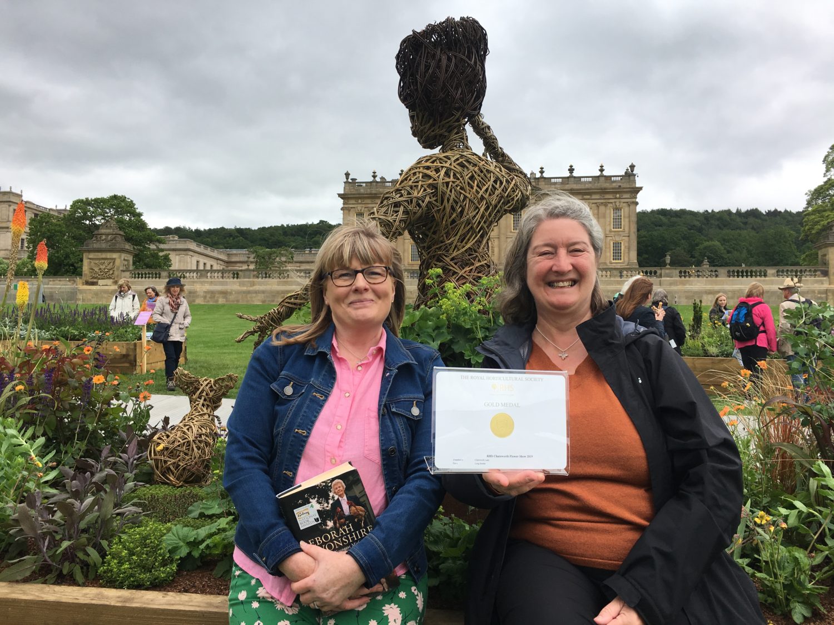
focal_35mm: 29
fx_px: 699
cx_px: 417
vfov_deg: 48.2
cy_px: 312
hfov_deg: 61.7
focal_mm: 4.15
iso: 25
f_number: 2.2
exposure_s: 1/651
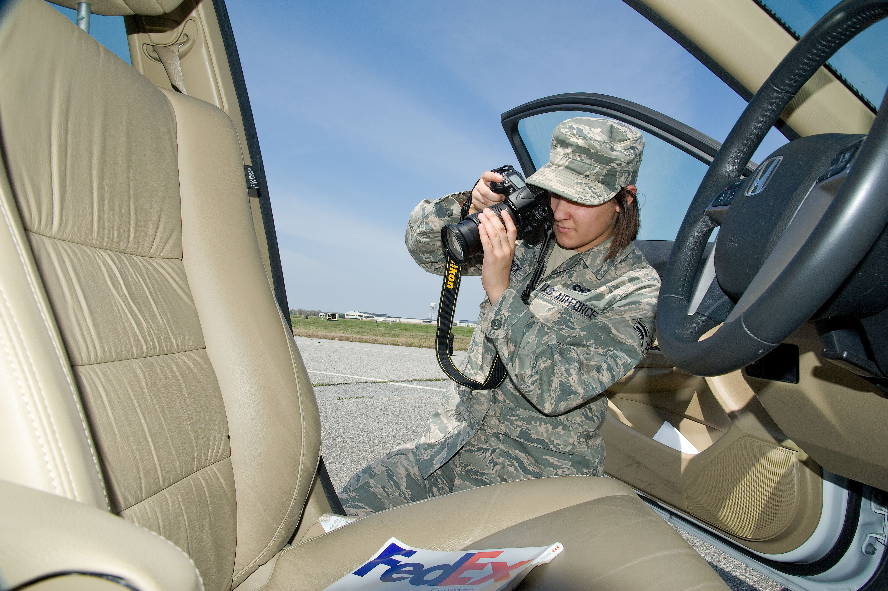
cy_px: 296
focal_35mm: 24
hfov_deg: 73.8
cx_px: 444
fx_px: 592
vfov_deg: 53.1
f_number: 18
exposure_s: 1/200
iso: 200
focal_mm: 24
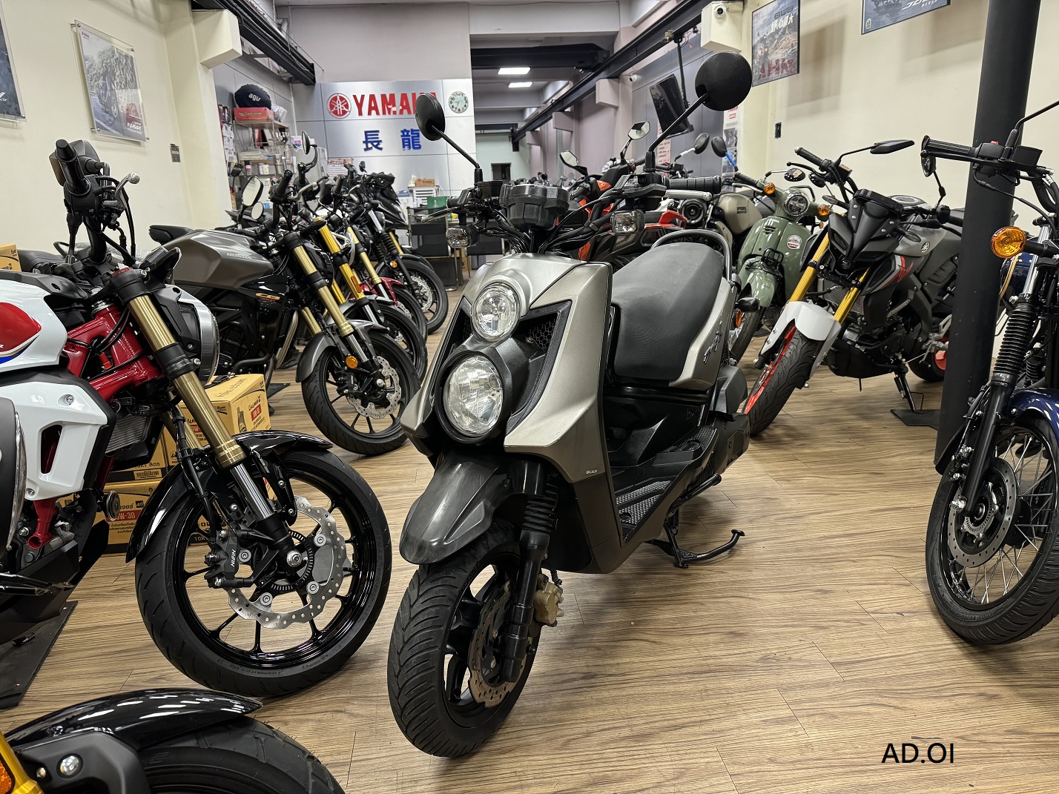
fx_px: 734
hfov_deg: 71.6
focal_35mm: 24
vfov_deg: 56.8
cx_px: 530
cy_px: 397
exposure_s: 1/60
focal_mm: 6.76
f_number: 1.78
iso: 320
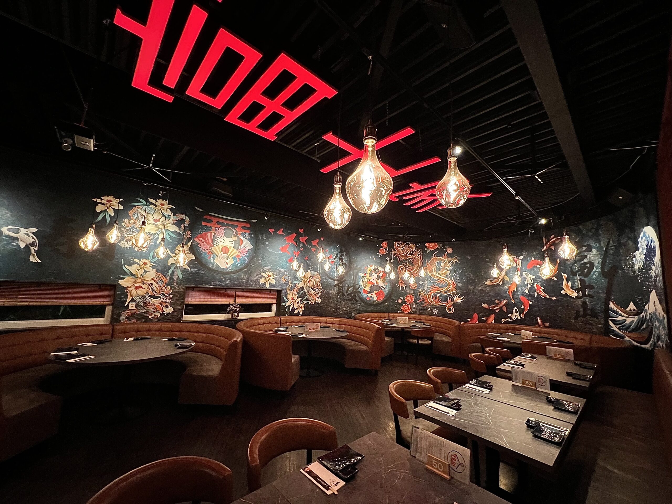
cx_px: 336
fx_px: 252
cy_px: 252
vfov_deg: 89.9
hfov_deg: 106.2
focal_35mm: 13
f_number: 1.8
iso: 640
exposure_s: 1/50
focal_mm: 1.57
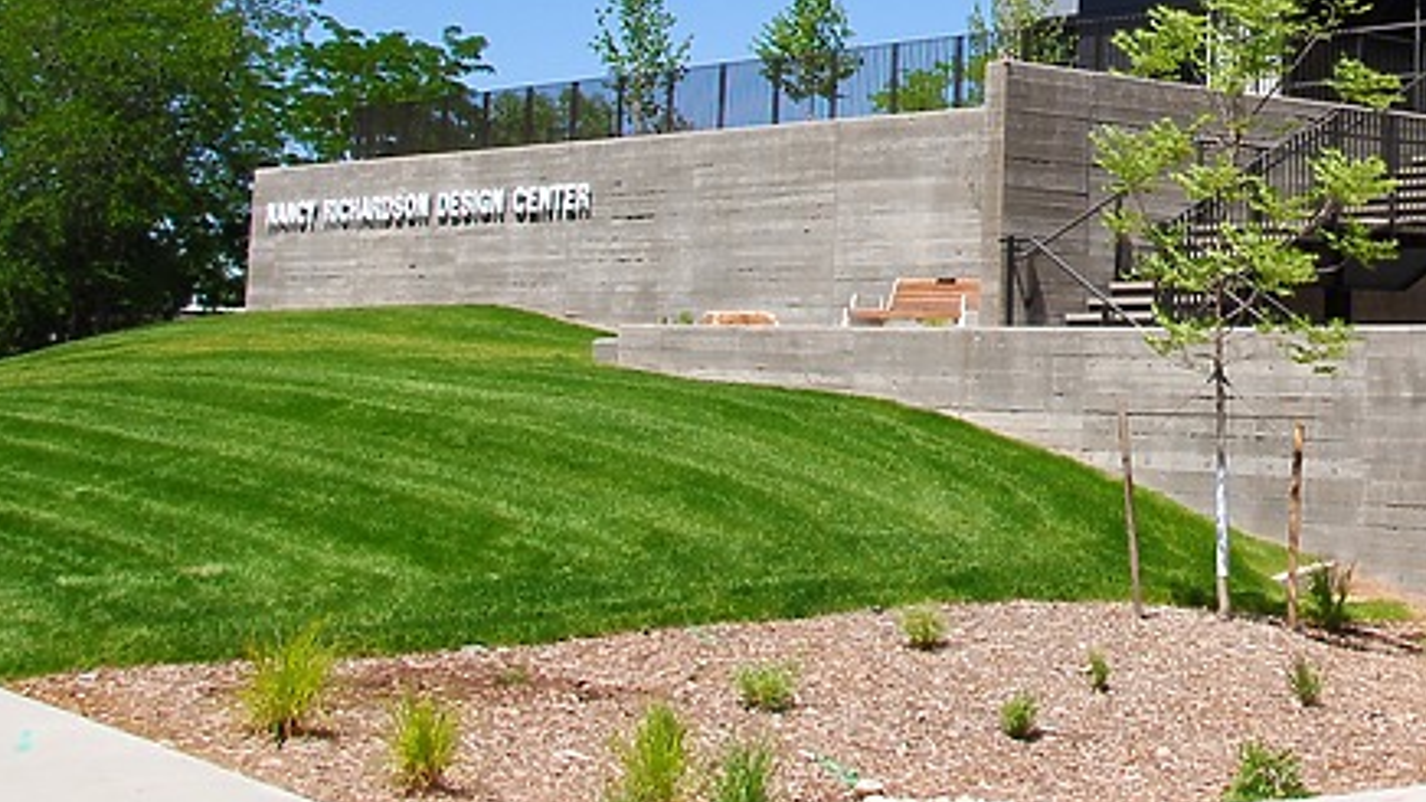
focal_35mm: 65
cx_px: 1334
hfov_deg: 30.6
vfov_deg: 18.0
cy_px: -29
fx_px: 2457
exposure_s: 1/250
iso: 160
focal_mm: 20
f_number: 10
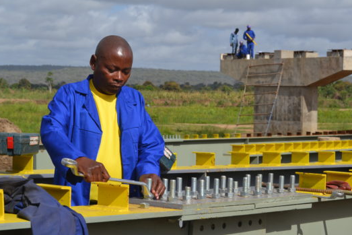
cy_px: 117
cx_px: 173
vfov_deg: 14.5
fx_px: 925
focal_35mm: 95
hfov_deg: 21.5
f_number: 8
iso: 100
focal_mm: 55
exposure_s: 1/250
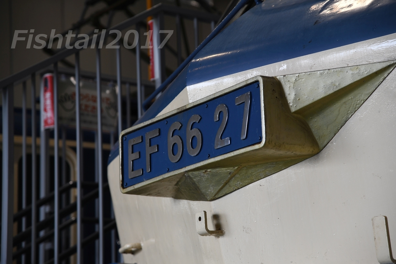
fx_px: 1320
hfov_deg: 17.1
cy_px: 132
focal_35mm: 120
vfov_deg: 11.4
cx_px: 198
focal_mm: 120
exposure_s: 1/160
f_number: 5
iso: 800
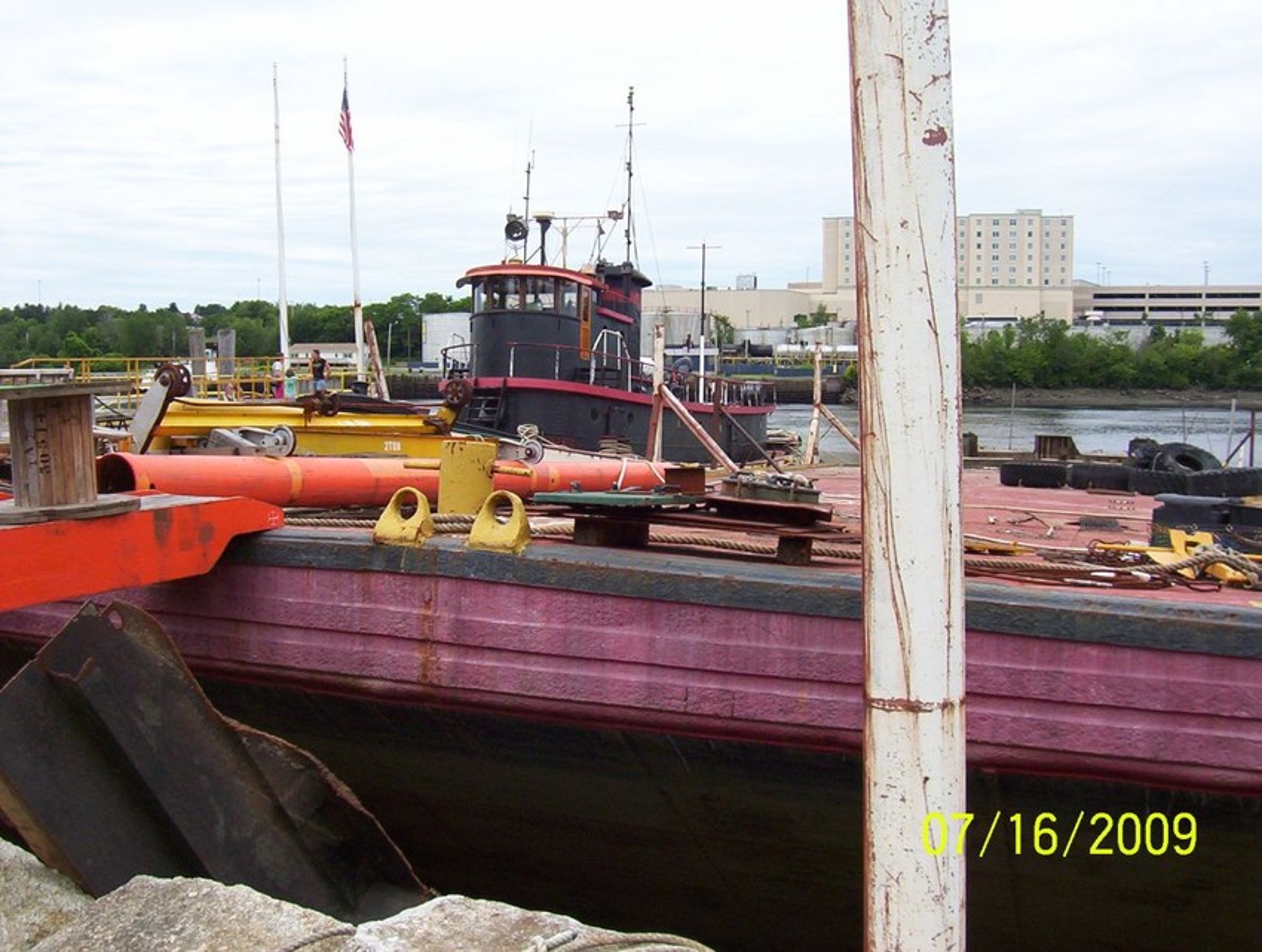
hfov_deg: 43.7
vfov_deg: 33.7
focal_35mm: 43
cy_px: 476
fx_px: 1572
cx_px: 631
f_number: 5.17
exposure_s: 1/471
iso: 100
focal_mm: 5.77
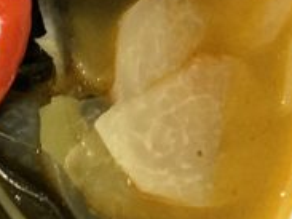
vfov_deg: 5.3
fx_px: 2352
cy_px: 1
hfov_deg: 7.0
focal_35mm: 279
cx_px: -128
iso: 160
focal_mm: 6
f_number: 2.4
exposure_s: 1/33
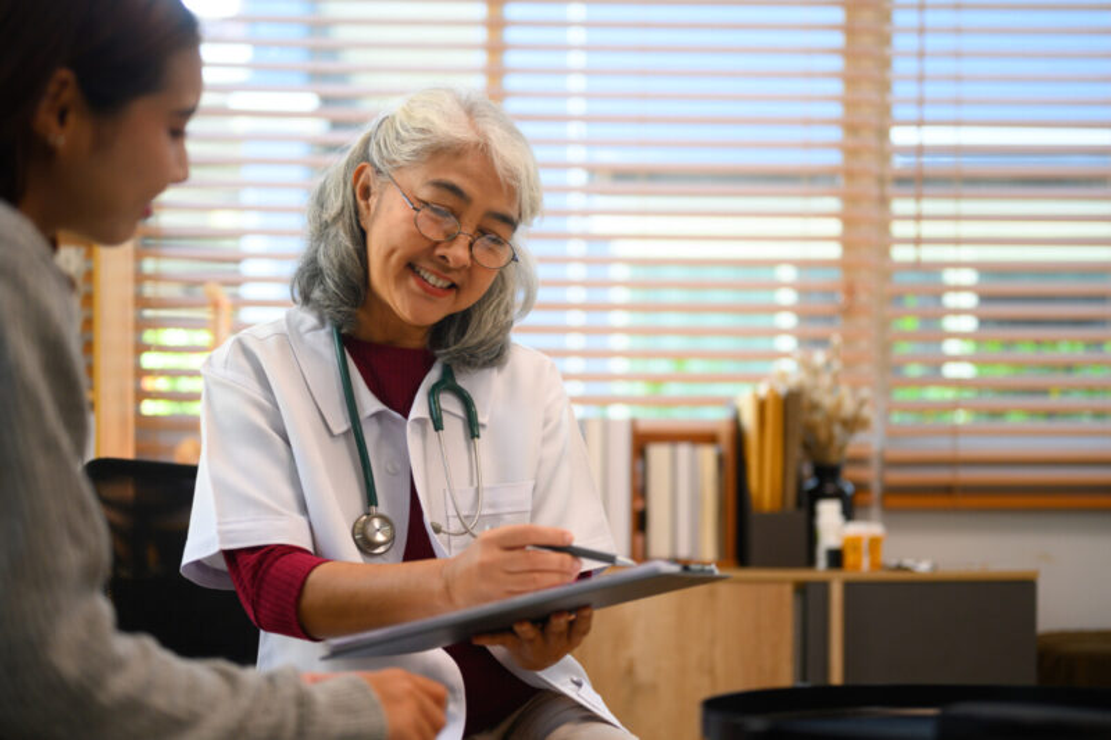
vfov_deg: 27.0
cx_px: 556
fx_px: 1543
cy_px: 370
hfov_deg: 39.6
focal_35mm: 50
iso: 500
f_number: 1.8
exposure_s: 1/320
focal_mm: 50
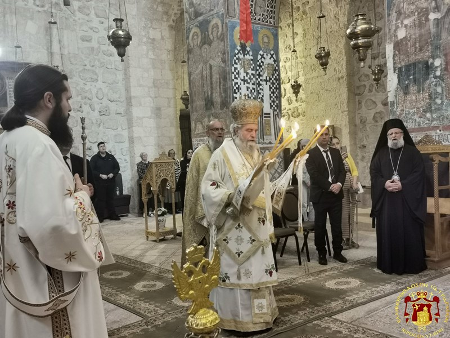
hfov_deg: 54.0
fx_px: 442
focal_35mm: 34
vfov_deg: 41.8
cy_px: 169
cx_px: 225
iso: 320
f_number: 1.6
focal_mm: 5.56
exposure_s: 1/33.3
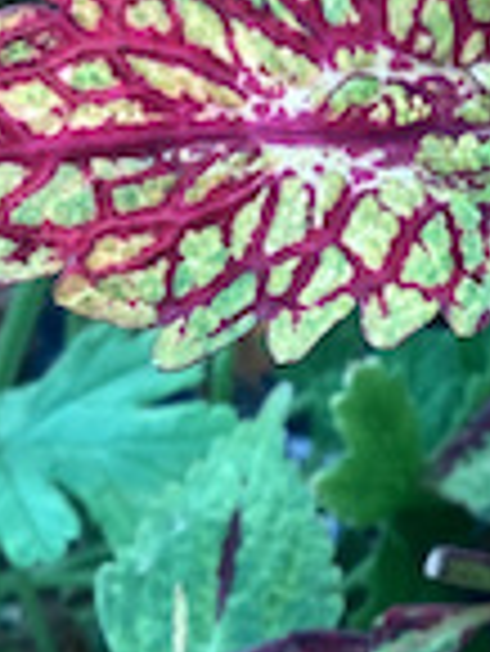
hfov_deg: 10.5
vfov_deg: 14.4
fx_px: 2582
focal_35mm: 137
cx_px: 719
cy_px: 423
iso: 80
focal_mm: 3.3
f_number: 2.4
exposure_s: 1/120
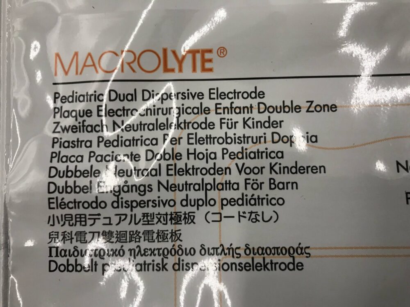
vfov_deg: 49.7
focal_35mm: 28
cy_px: 154
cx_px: 205
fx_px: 332
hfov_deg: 63.4
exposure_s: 1/30
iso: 20
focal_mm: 3.99
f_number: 1.8
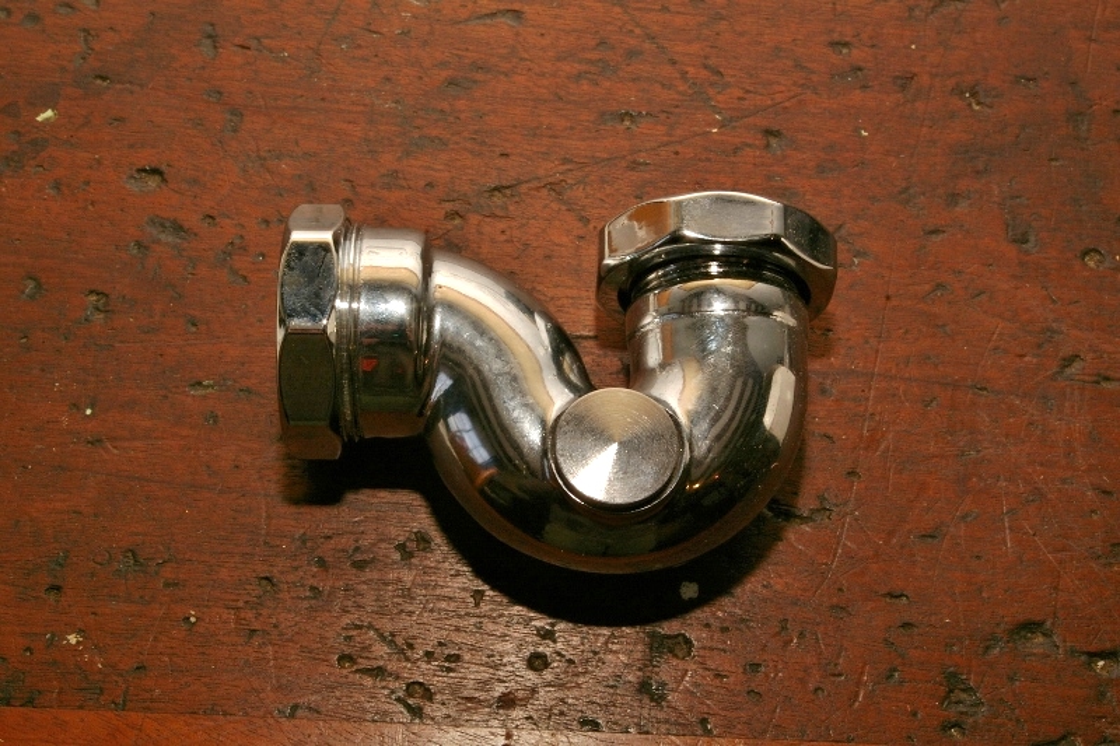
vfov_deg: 23.8
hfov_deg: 35.1
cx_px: 560
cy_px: 373
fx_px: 1773
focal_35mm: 57
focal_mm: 38
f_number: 19
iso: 200
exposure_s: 1/45
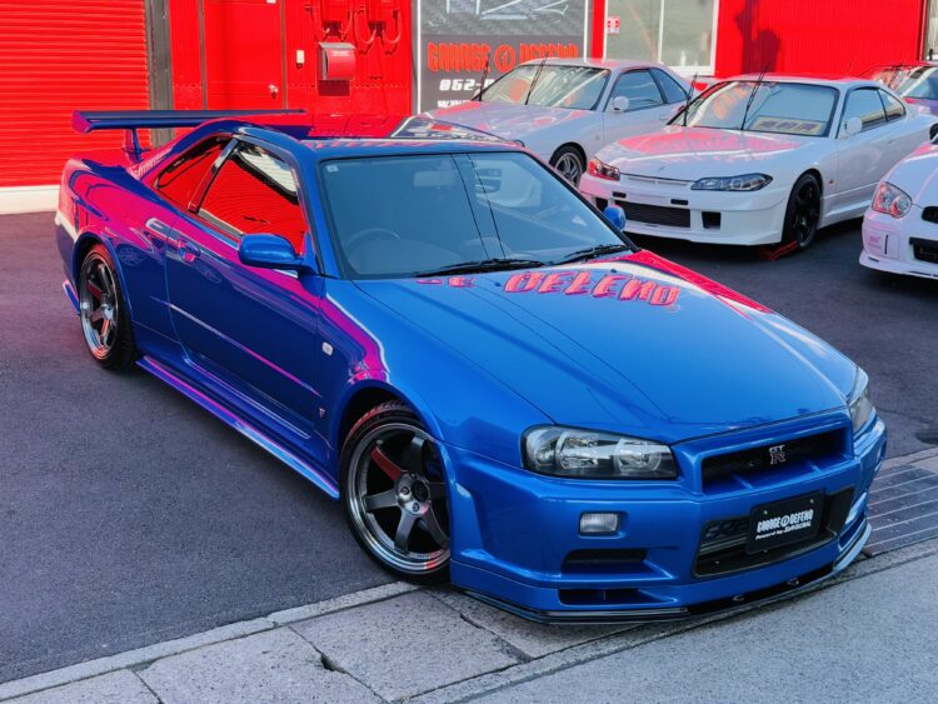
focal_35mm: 48
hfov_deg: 39.6
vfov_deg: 30.3
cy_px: 352
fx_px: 1301
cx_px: 469
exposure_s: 1/561
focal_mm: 6.76
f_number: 1.78
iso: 64
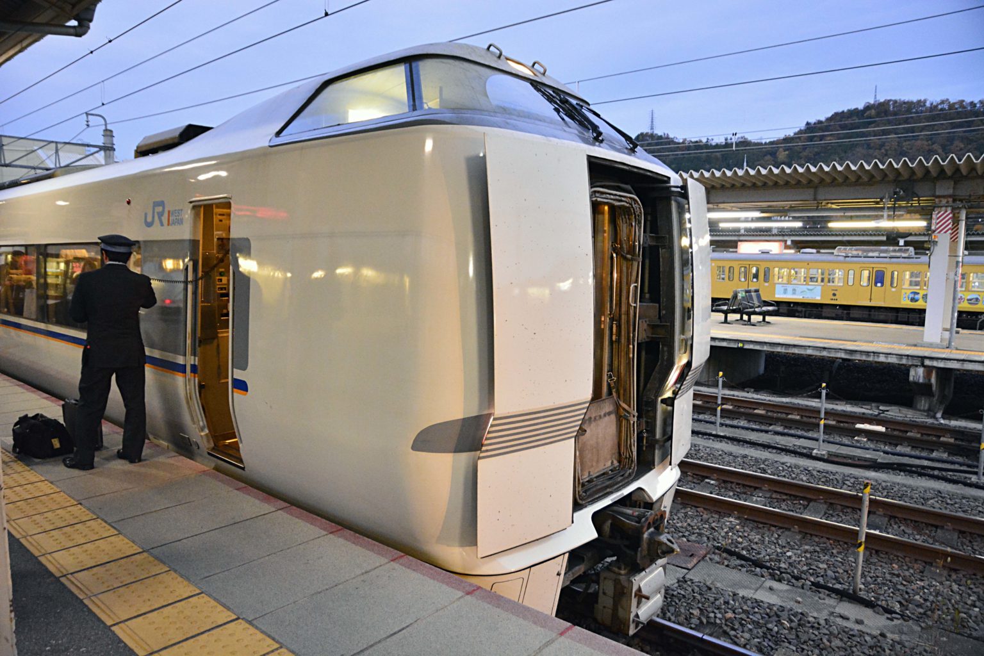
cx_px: 492
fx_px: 656
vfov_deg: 53.1
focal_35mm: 24
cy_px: 328
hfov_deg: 73.7
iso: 3200
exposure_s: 1/80
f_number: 4.5
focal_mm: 16
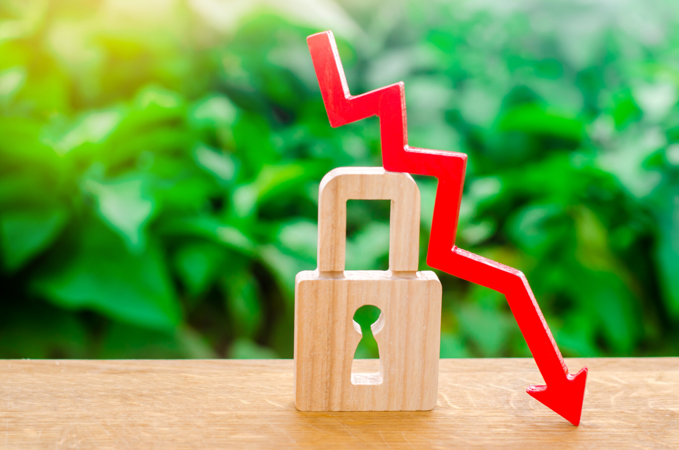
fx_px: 1412
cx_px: 340
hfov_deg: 27.0
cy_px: 225
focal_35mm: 75
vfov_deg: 18.1
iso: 100
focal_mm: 50
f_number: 4.5
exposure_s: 1/125
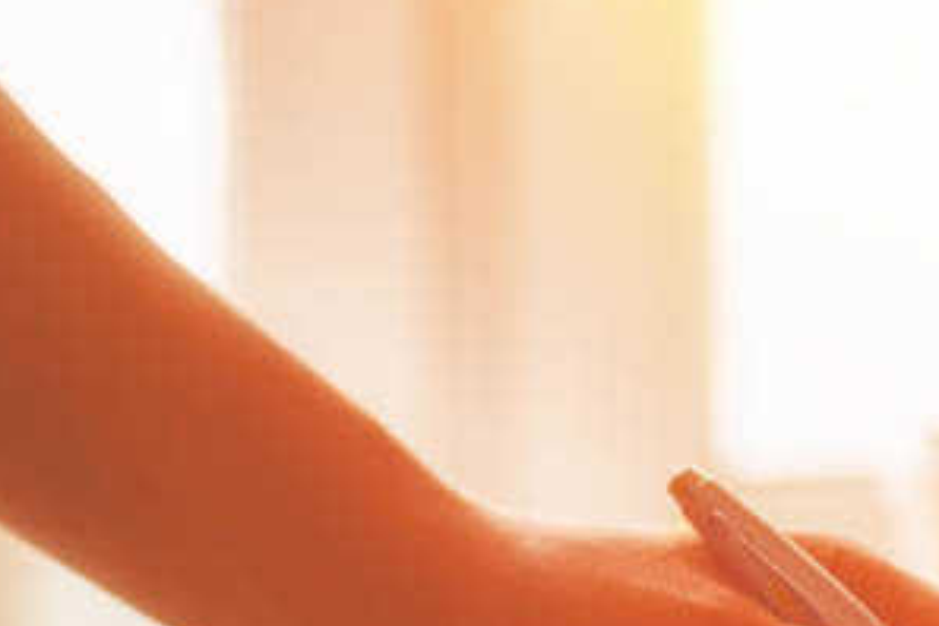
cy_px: 794
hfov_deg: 7.3
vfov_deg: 4.8
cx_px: 463
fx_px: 7381
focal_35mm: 283
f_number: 2.8
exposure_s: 1/160
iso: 64
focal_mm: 70
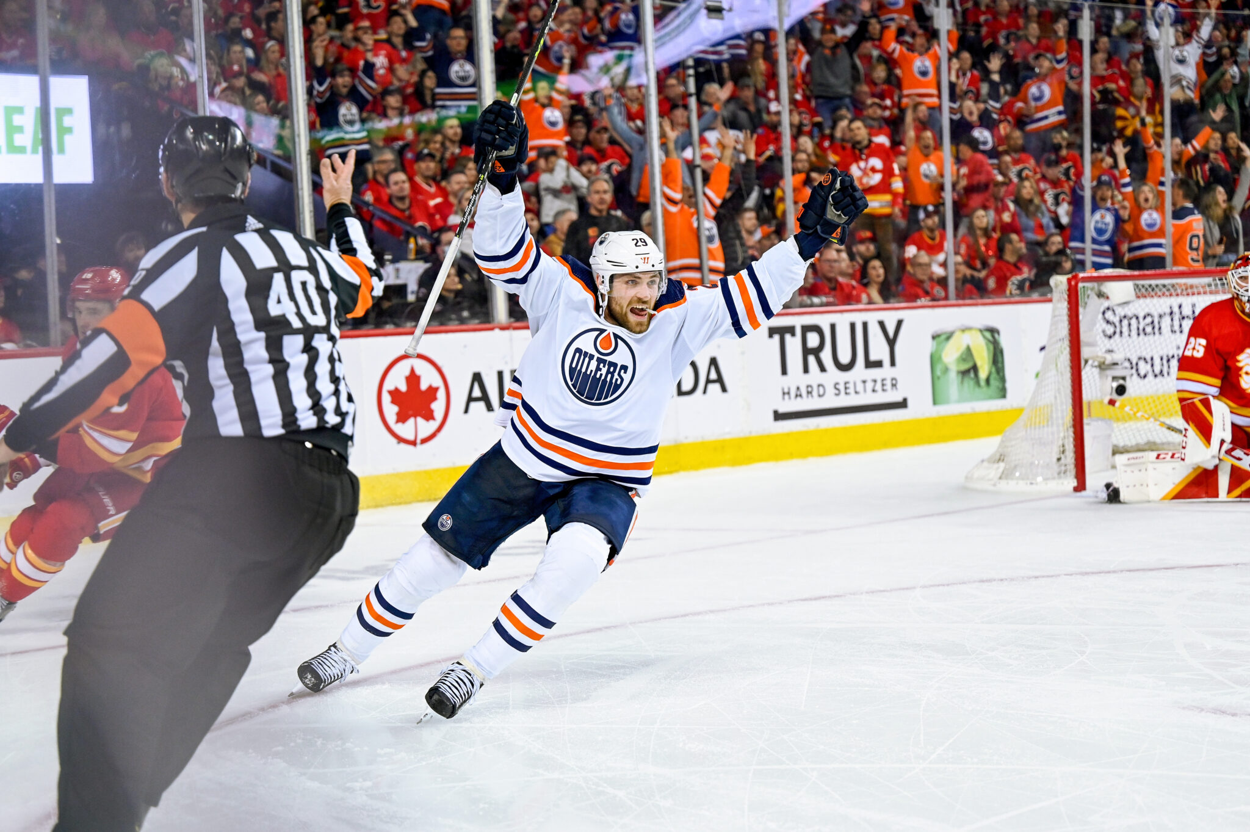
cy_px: 416
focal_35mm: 70
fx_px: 2429
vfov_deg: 19.4
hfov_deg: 28.9
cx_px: 625
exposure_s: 1/1600
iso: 2000
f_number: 2.8
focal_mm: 70
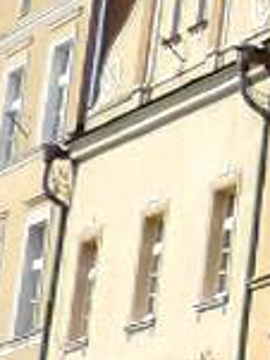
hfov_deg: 5.3
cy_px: -165
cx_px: 987
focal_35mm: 255
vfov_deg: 7.6
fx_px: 2656
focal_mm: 4.3
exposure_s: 1/1600
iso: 80
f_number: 3.7
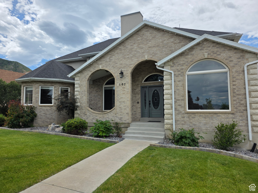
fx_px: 171
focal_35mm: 23
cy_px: 96
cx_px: 129
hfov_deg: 73.9
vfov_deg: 58.9
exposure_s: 1/6355
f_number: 1.7
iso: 80
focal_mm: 6.3
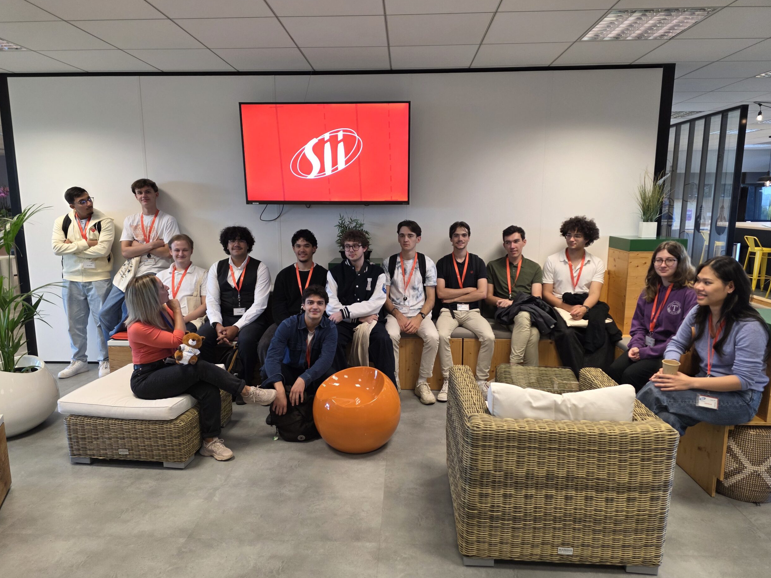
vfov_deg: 56.8
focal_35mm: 24
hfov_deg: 71.6
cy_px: 292
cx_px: 379
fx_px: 535
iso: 250
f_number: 1.7
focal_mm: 6.3
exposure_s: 1/100
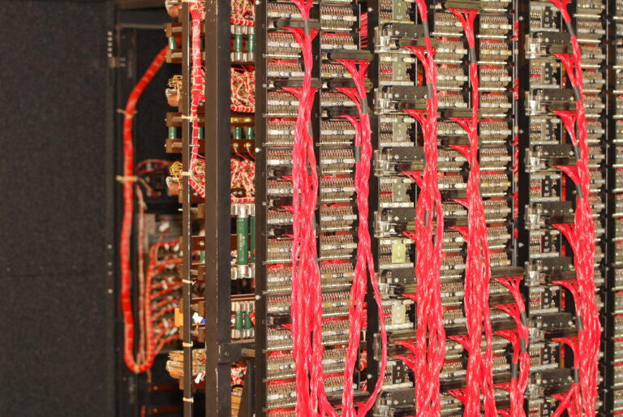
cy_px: 208
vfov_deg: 13.1
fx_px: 1819
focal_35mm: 105
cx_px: 312
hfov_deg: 19.4
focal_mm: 70
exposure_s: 1/30
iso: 400
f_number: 4.5
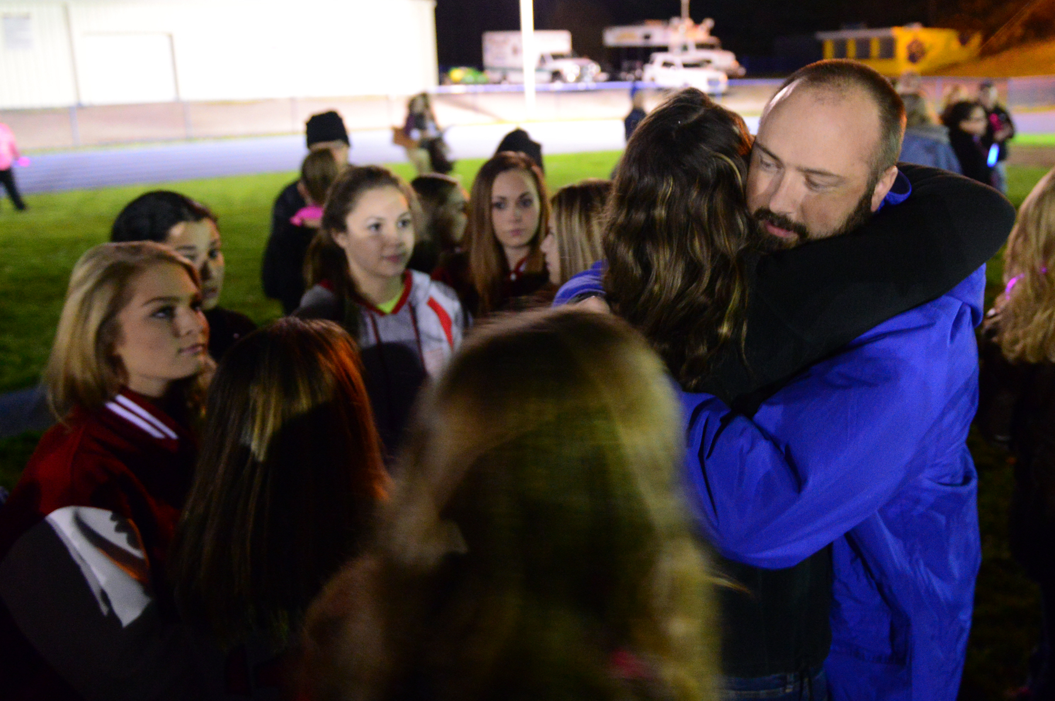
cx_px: 528
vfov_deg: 53.0
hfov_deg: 73.8
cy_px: 350
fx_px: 702
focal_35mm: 24
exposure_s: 1/13
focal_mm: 24
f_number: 2.8
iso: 5000
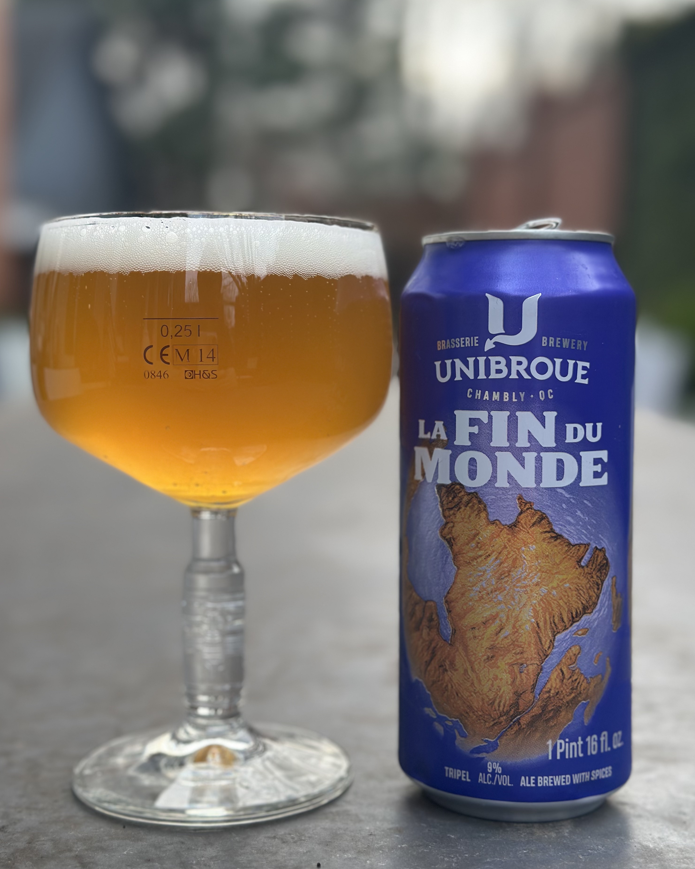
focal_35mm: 51
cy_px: 414
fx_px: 1311
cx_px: 343
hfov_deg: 29.7
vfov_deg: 36.6
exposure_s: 1/121
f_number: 1.78
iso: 80
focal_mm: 6.86
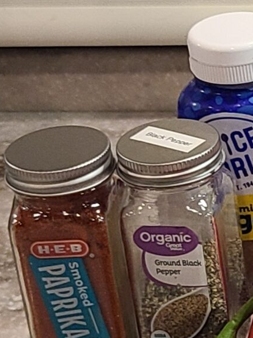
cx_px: 540
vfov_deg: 17.0
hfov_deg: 11.3
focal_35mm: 116
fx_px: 1131
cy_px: 207
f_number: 1.8
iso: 250
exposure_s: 1/60
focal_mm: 5.4
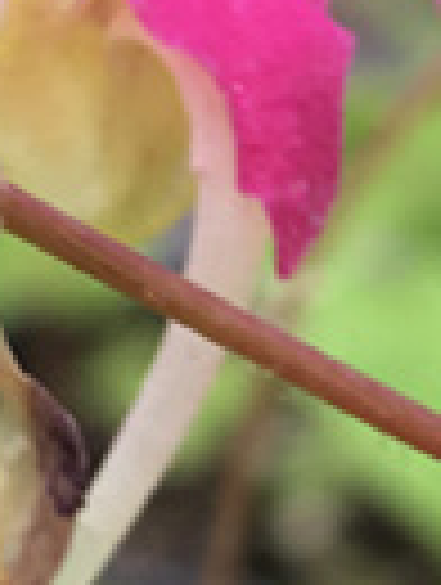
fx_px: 3522
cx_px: -1058
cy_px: 248
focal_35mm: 208
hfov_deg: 6.3
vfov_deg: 9.5
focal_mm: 4.15
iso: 25
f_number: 2.2
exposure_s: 1/60
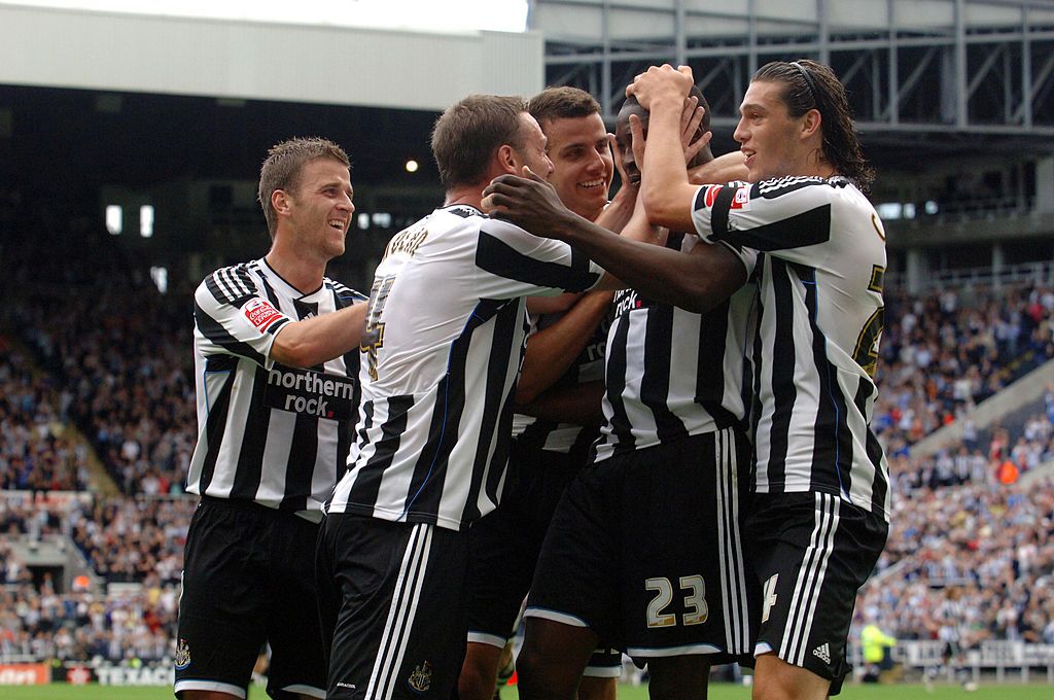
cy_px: 350
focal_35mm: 120
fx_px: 3509
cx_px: 527
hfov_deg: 17.1
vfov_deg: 11.4
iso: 800
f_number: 6.3
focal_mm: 80
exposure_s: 1/400
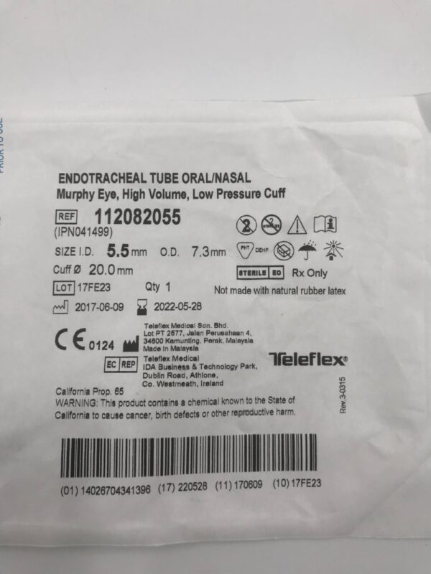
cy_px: 287
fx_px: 465
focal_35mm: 28
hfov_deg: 49.7
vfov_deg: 63.4
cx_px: 216
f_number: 1.8
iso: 20
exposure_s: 1/177
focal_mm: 3.99
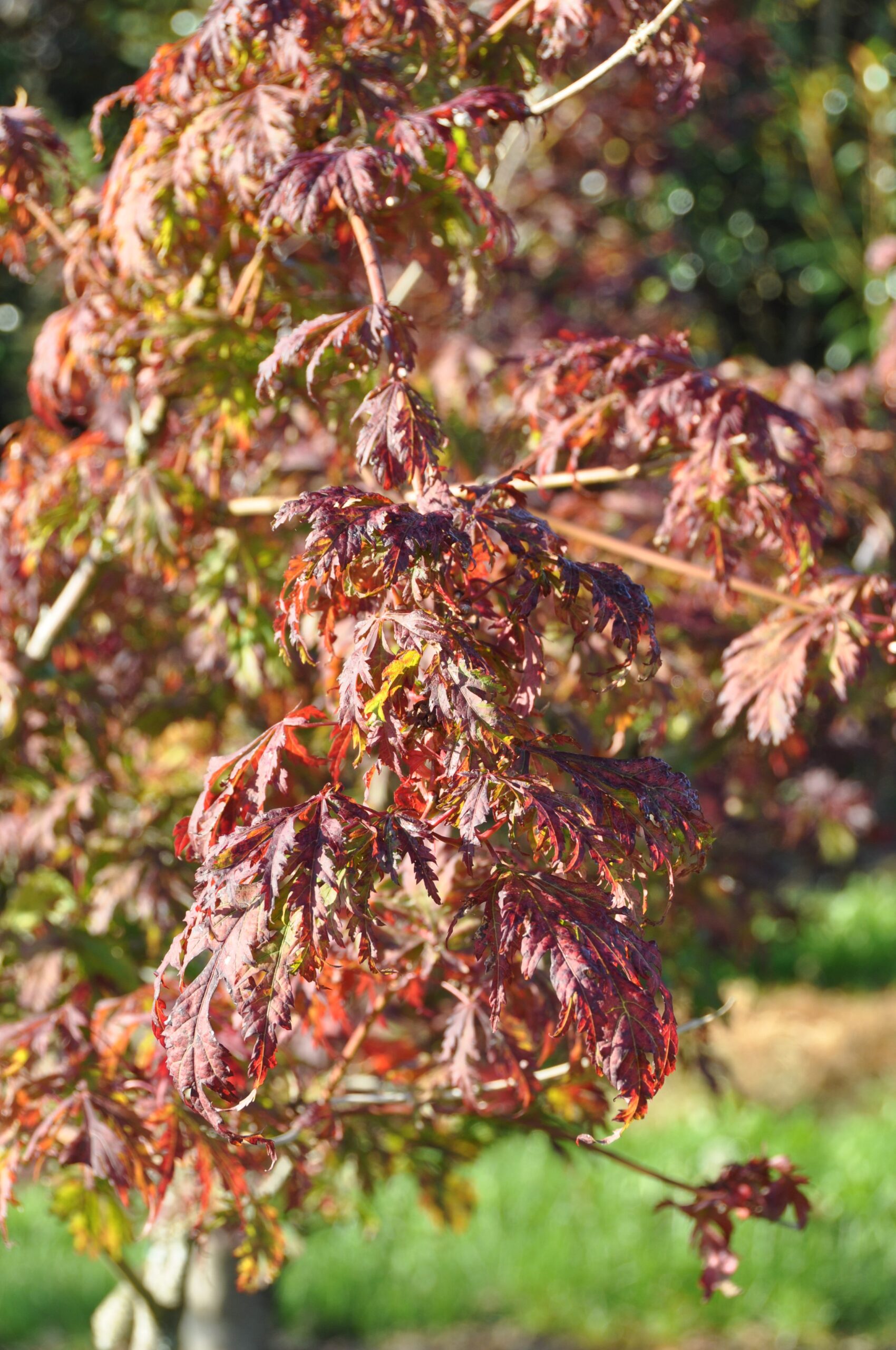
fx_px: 3369
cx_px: 448
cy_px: 675
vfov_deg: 22.6
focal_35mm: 90
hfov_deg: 15.1
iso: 200
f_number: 8
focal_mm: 60
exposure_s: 1/160
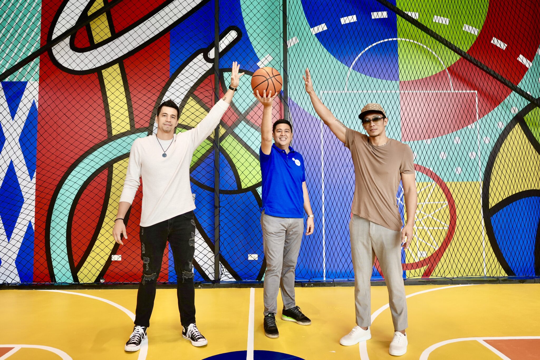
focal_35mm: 24
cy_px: 180
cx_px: 270
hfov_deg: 73.7
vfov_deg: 53.1
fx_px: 360
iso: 400
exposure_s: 1/125
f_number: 3.5
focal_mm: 24
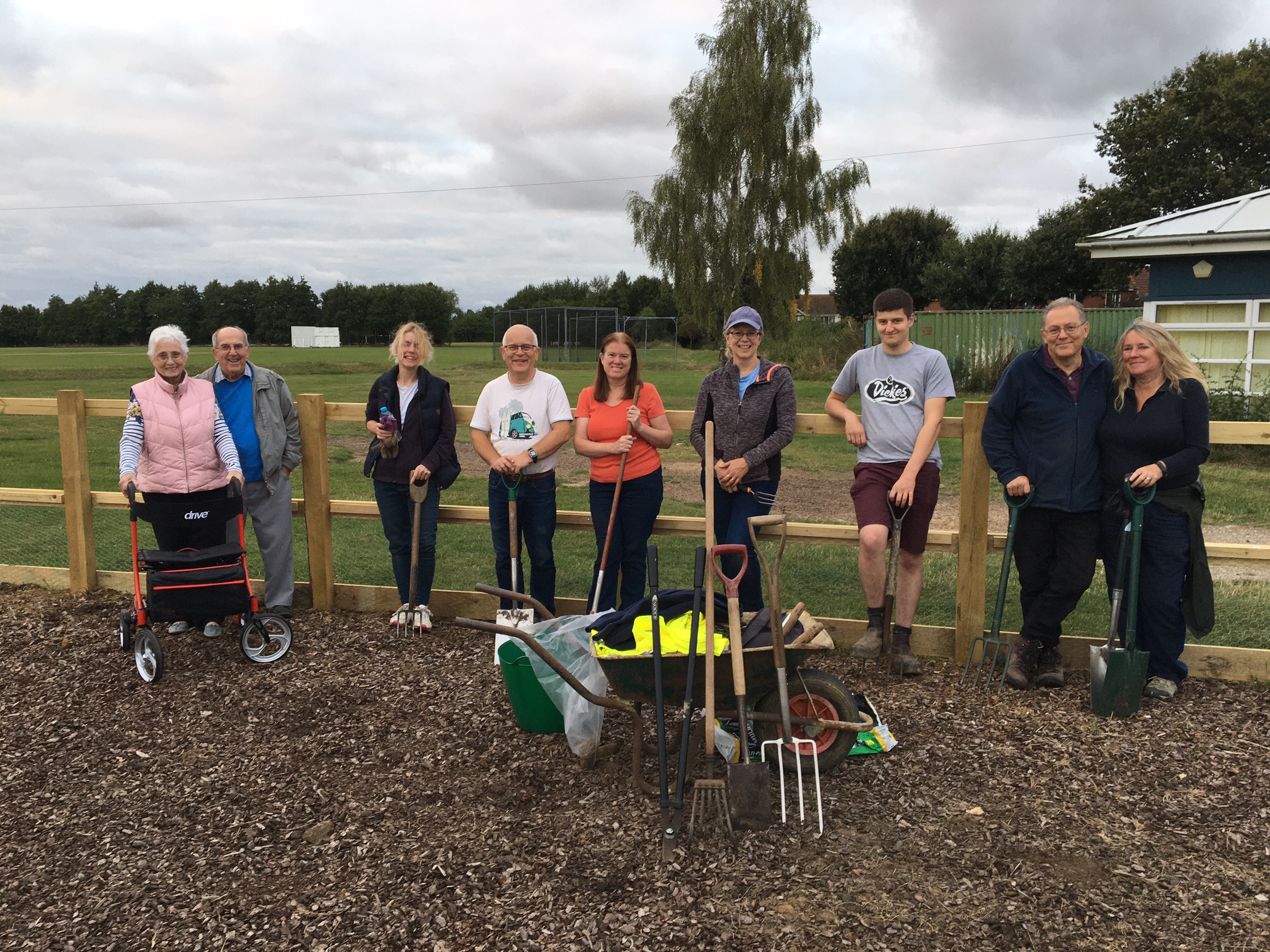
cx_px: 635
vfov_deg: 48.2
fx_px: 1064
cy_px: 476
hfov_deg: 61.7
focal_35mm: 29
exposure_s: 1/50
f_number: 2.2
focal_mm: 4.15
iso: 32
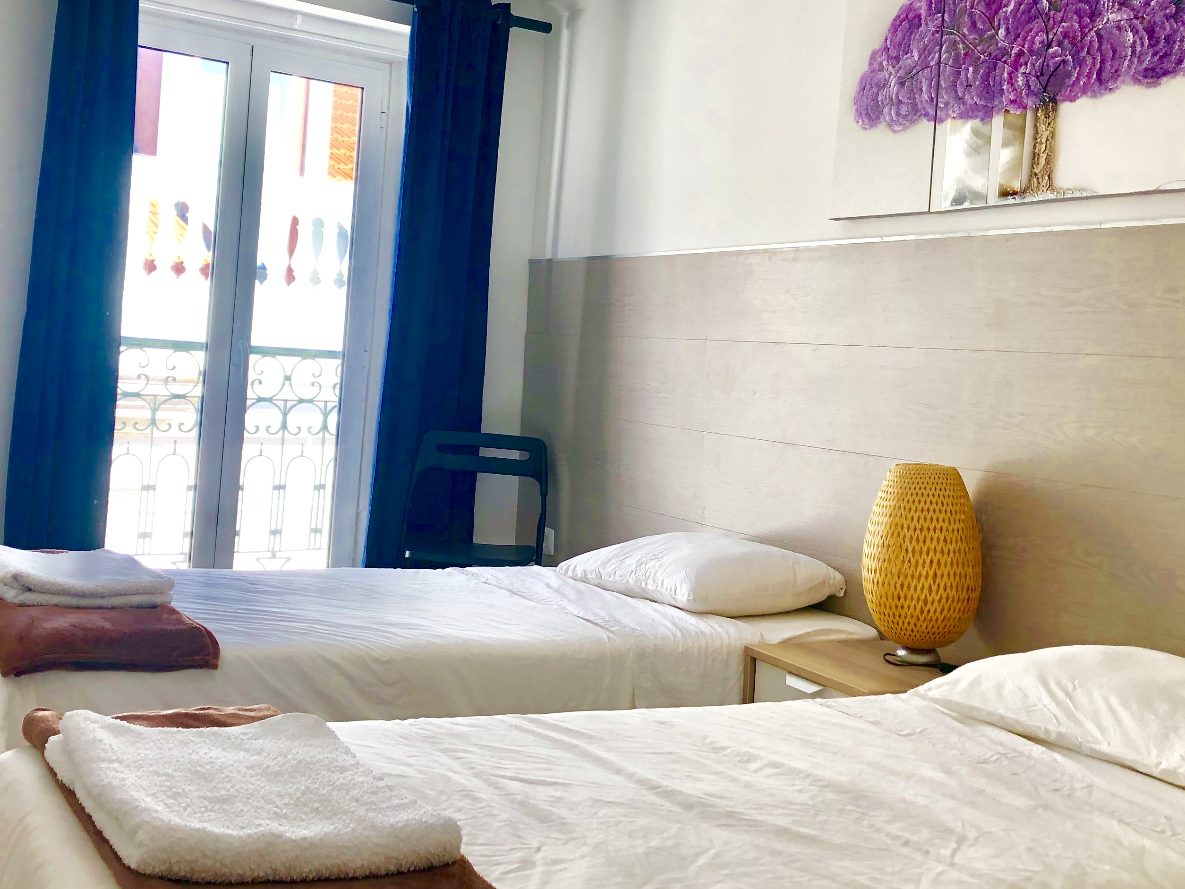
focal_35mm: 45
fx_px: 1541
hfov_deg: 42.0
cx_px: 535
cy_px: 301
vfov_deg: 31.9
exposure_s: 1/120
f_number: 1.8
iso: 25
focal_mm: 3.99
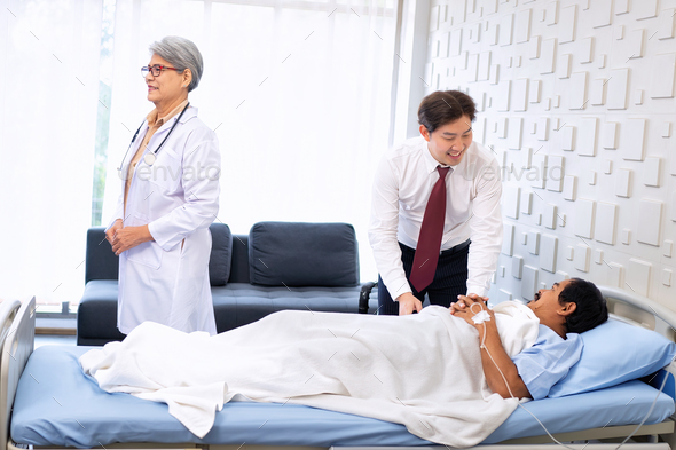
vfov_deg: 26.0
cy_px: 225
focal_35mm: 52
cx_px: 338
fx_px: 976
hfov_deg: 38.2
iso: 125
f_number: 1.4
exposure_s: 1/250
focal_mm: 35
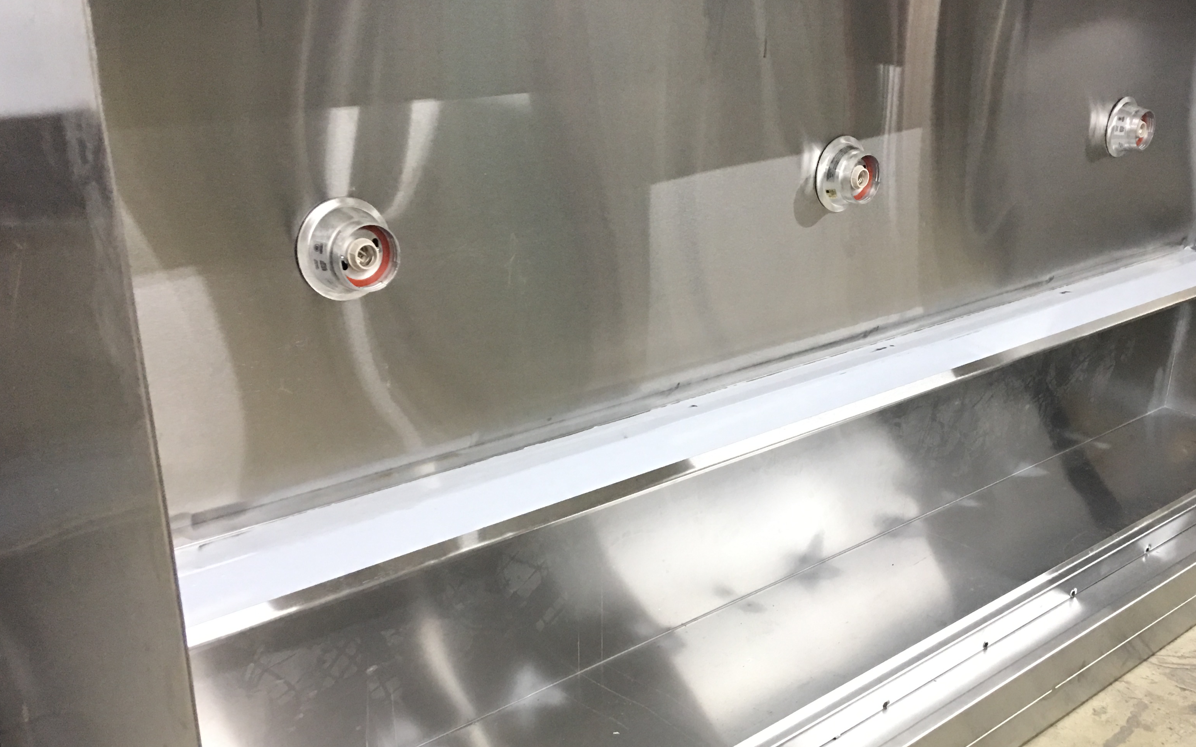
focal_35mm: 40
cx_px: 749
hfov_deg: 48.8
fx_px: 1304
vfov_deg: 31.7
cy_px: 496
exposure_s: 1/15
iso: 100
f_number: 2.2
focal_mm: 4.15
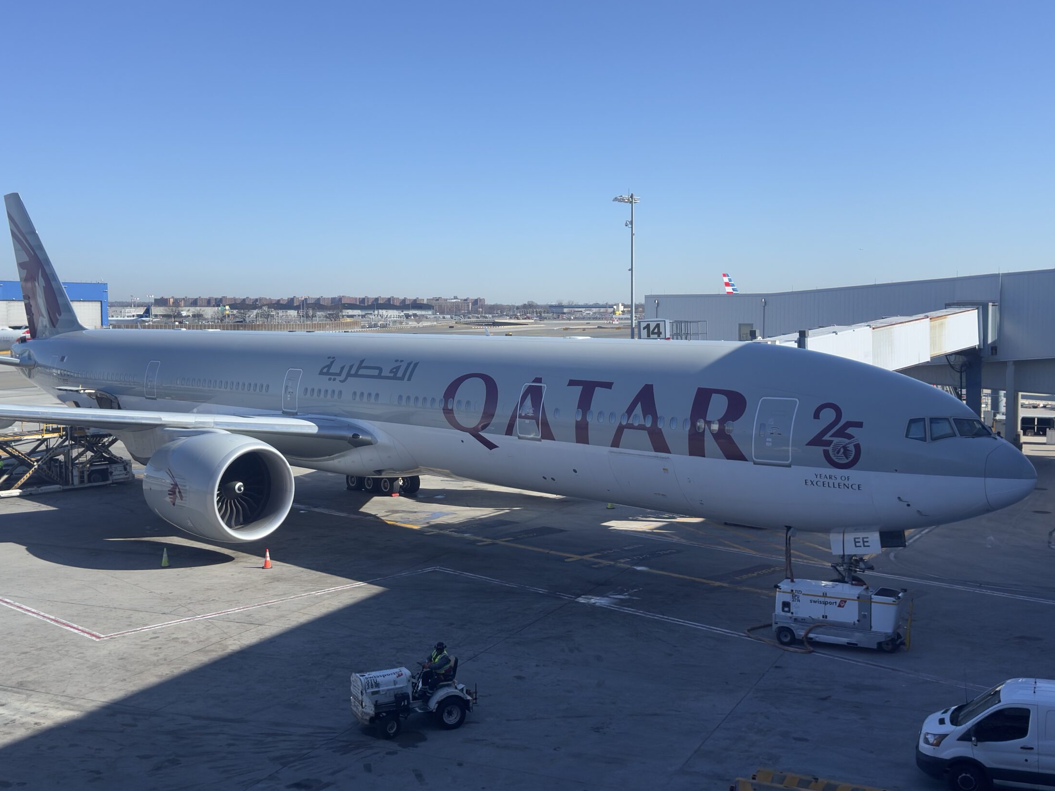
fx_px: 1250
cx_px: 489
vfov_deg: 35.1
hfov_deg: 45.7
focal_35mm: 41
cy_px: 375
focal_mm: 6.76
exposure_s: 1/1590
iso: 100
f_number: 1.78
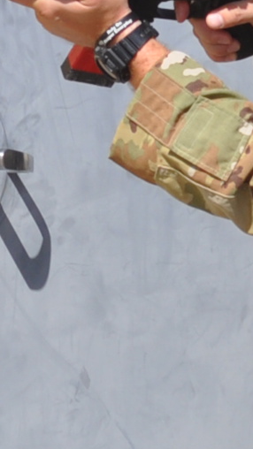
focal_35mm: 1112
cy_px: 383
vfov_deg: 1.9
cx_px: 134
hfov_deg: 1.1
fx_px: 13253
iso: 200
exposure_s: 1/800
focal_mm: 112
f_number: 7.1
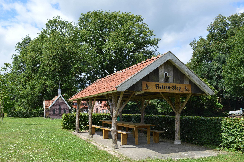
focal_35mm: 33
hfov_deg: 57.3
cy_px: 81
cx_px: 122
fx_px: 223
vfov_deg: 39.9
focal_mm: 22
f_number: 7.1
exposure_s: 1/200
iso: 100
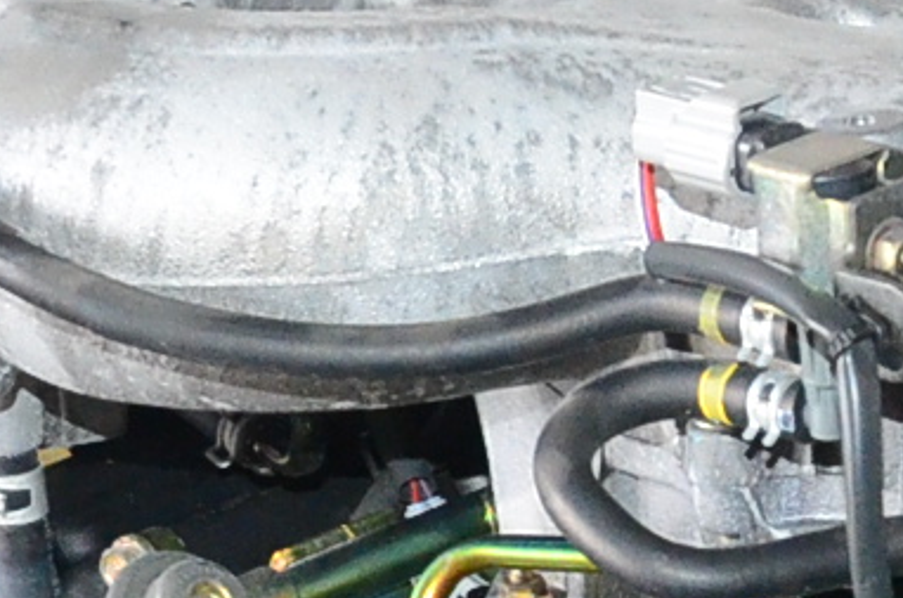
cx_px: 1066
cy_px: 1267
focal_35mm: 174
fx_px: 4355
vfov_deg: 7.5
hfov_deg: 11.6
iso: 2500
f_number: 7.1
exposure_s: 1/60
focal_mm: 18
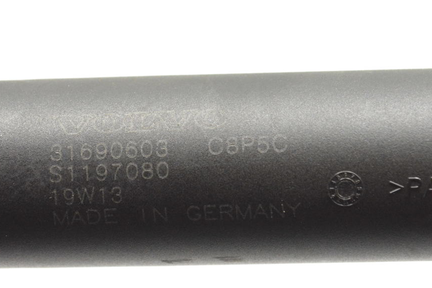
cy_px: 136
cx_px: 193
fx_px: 1171
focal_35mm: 98
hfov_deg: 20.9
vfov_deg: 14.0
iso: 6400
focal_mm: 55
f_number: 8
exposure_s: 1/250
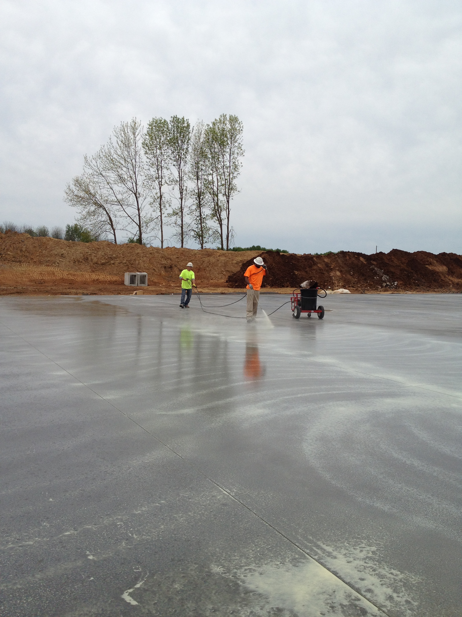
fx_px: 623
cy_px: 308
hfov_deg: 40.7
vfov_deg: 52.6
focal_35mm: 35
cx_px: 231
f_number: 2.4
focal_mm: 4.28
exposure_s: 1/1727
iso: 64
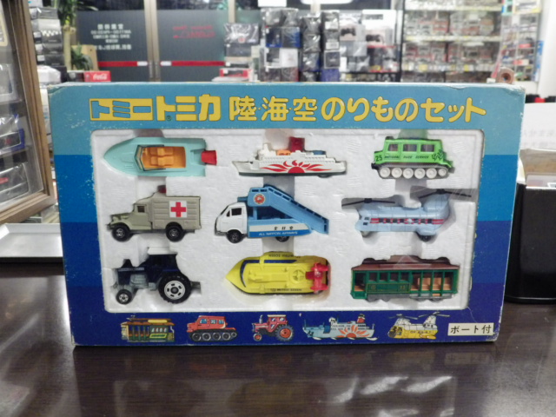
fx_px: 546
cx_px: 278
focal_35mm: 34
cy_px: 208
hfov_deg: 54.0
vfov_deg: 41.8
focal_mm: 6.2
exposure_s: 1/50
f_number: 3.4
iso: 800
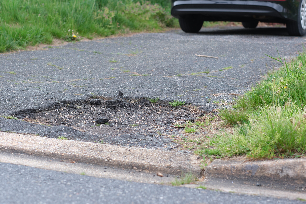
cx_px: 153
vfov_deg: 16.3
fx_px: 714
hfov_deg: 24.2
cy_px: 102
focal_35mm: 84
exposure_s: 1/125
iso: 200
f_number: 3.6
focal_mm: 56
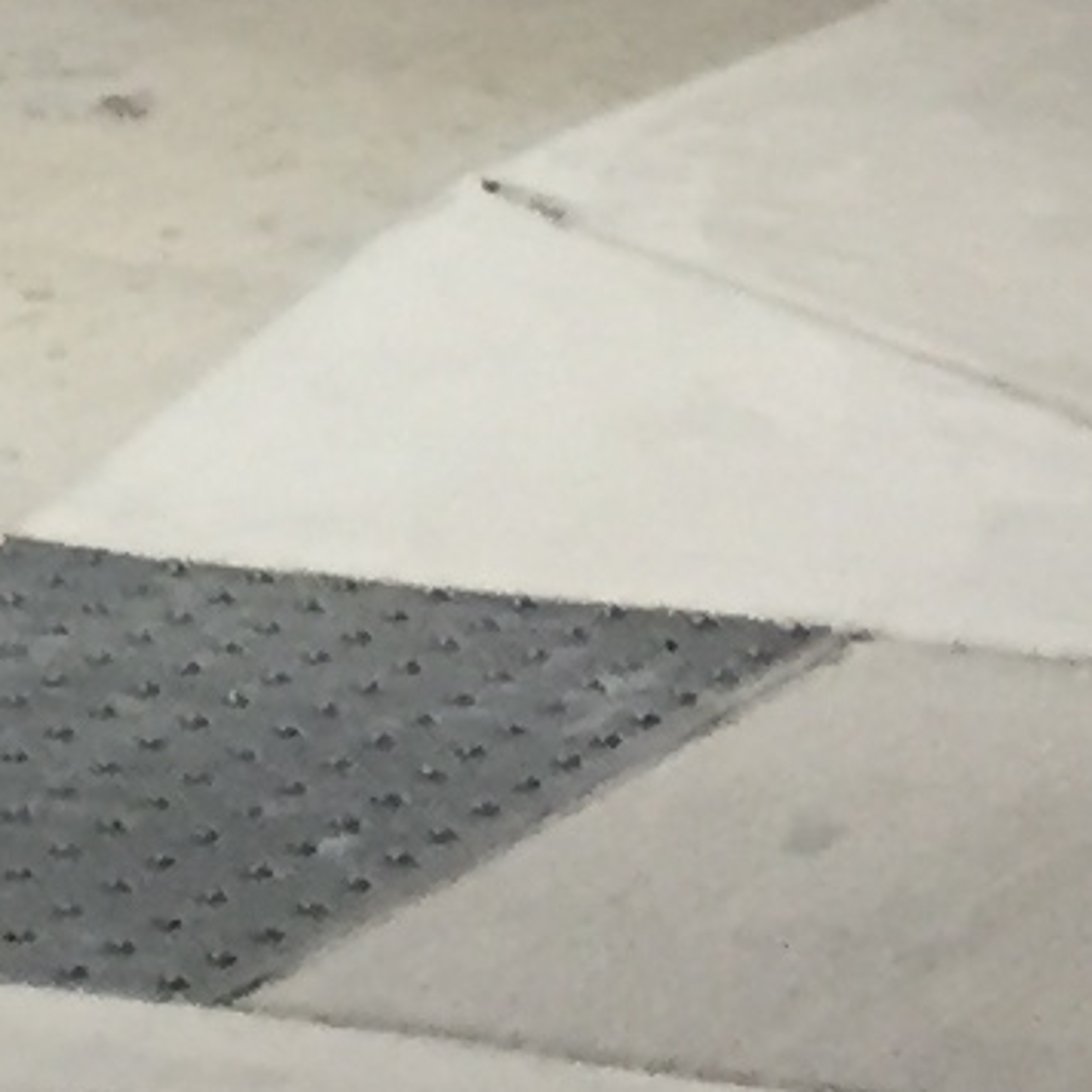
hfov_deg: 7.1
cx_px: -1261
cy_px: -905
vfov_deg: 7.2
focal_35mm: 235
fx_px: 8387
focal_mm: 4.15
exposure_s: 1/30
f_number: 2.2
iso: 160
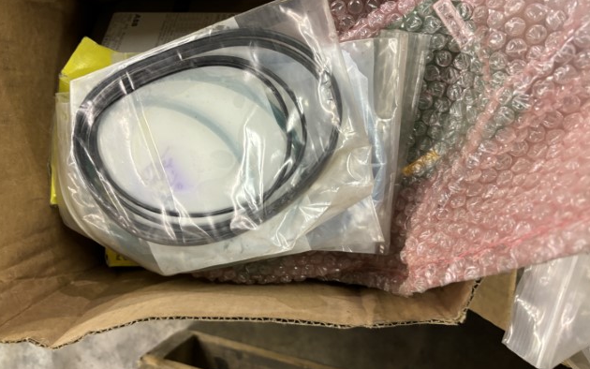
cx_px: 294
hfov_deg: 66.5
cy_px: 155
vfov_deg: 44.4
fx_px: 450
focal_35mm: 28
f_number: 1.6
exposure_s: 1/60
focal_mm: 5.96
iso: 250
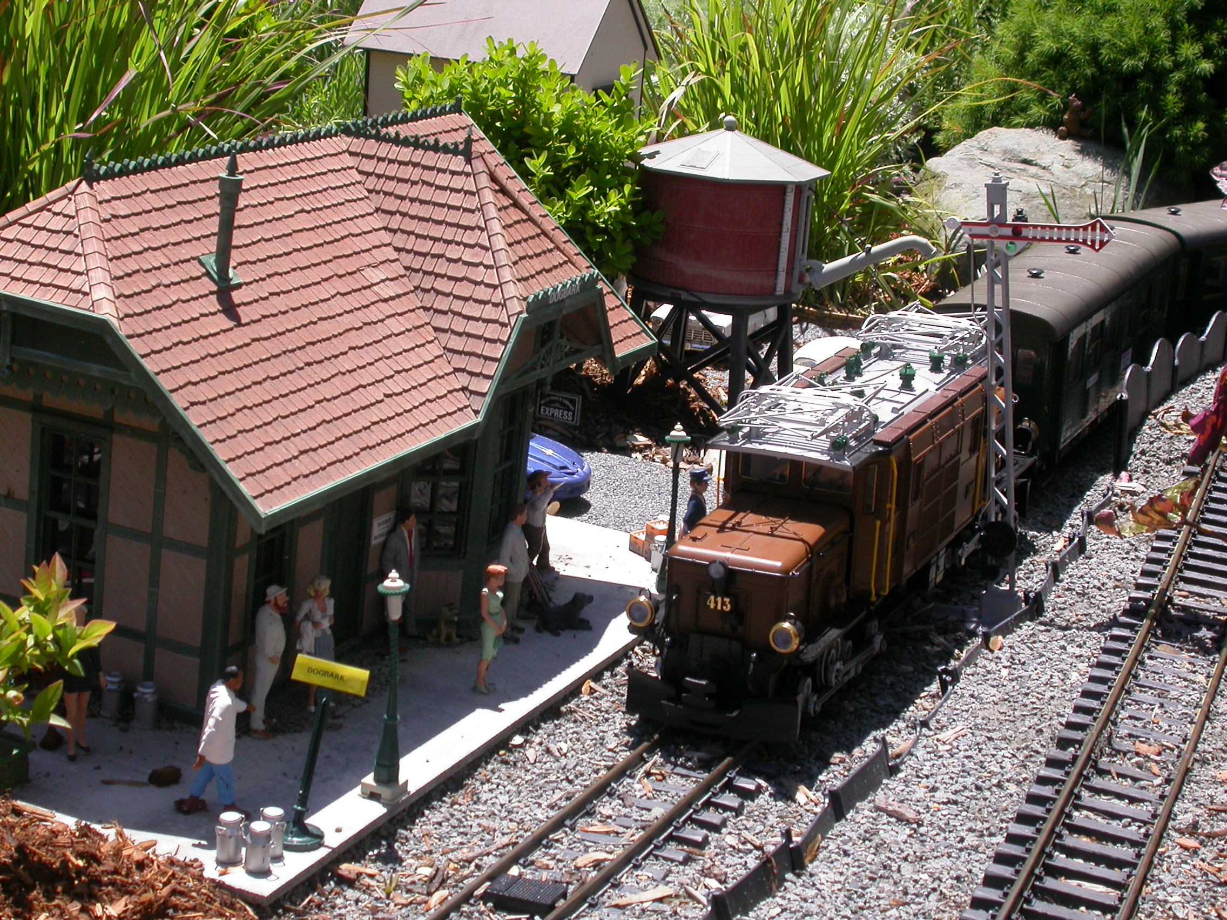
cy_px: 460
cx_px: 614
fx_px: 2517
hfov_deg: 27.4
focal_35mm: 71
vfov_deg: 20.7
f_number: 6
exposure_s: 1/310
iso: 100
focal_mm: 14.7
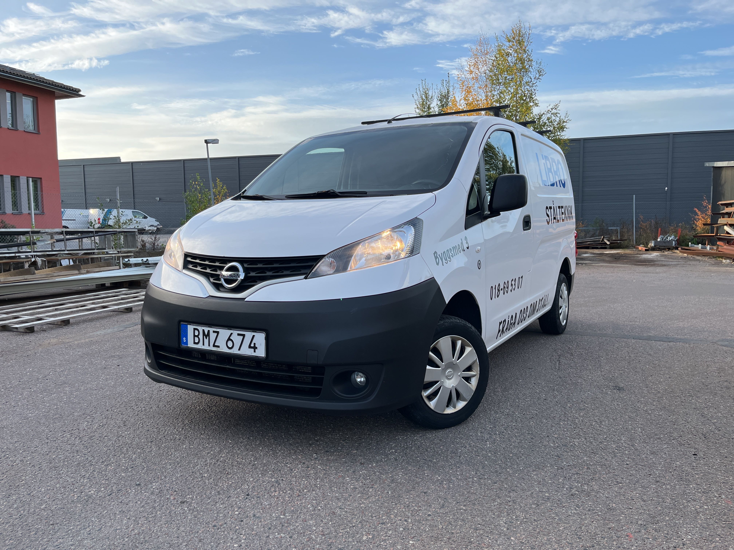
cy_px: 275
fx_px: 551
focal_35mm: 26
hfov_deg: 67.3
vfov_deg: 53.1
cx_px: 367
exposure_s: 1/898
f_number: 1.6
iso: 50
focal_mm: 5.1
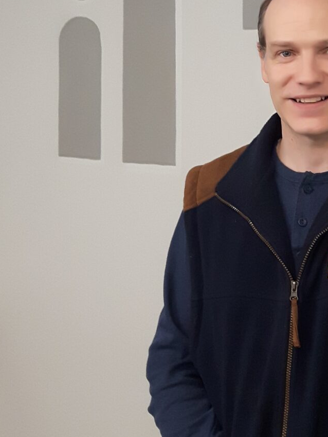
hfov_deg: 25.3
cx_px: 293
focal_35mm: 56
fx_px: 707
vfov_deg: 33.5
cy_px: 99
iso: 200
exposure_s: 1/33
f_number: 1.9
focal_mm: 3.7
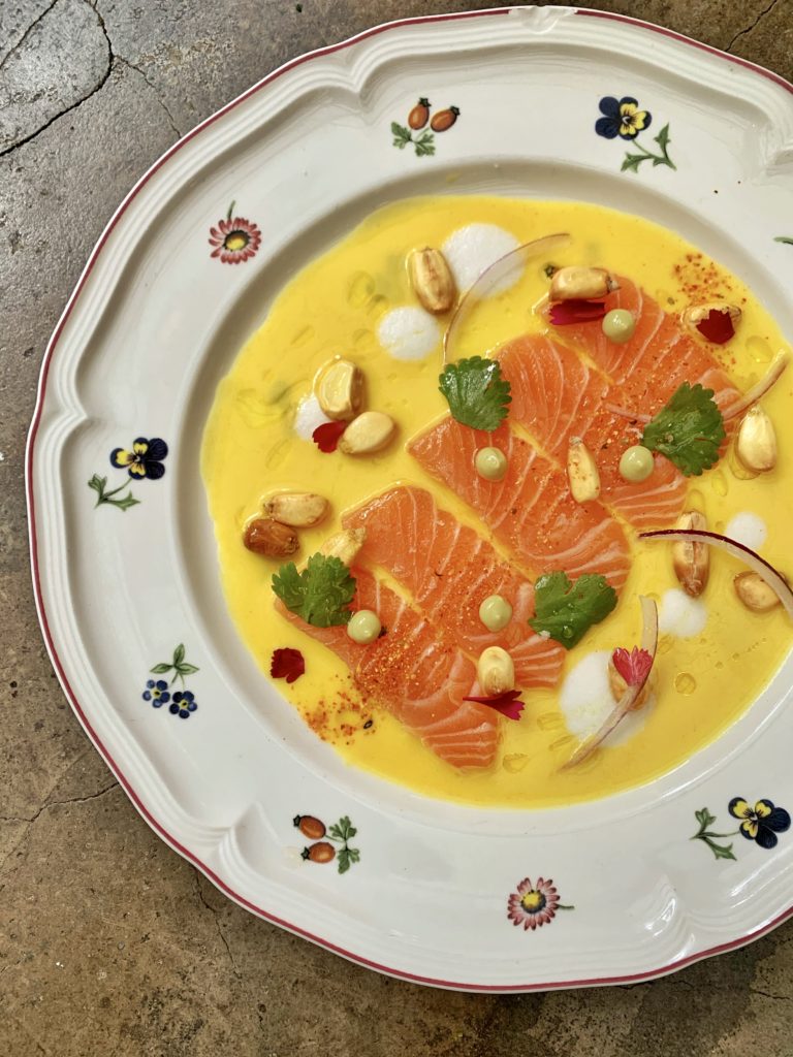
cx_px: 396
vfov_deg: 67.3
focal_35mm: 26
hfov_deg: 53.1
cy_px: 528
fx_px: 794
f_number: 1.8
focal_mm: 4.25
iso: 80
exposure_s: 1/120
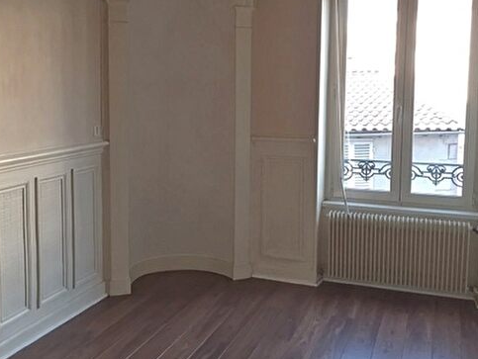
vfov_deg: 34.3
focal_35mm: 42
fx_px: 580
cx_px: 195
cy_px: 149
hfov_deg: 44.6
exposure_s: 1/30
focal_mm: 4.15
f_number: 2.2
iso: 80
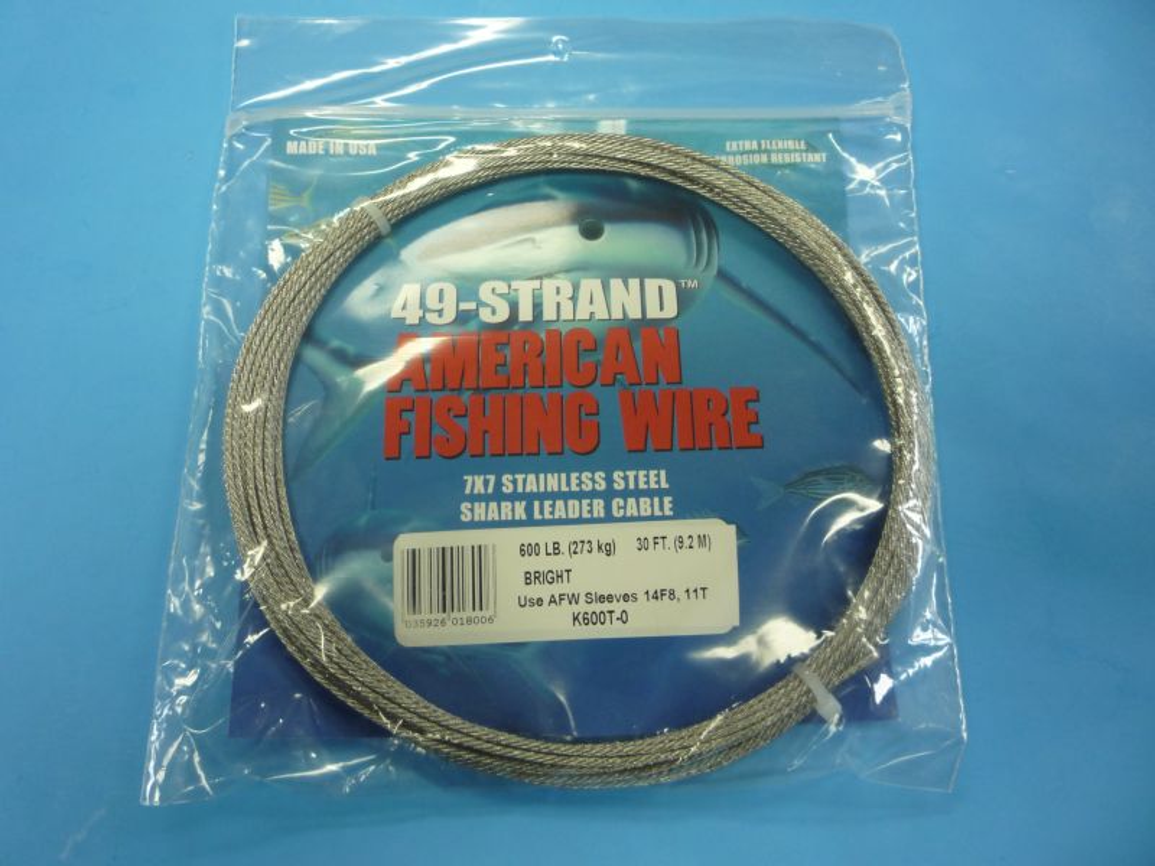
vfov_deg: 46.8
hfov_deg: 60.0
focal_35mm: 30
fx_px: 1001
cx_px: 578
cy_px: 433
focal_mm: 5.2
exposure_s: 1/30
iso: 200
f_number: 3.3
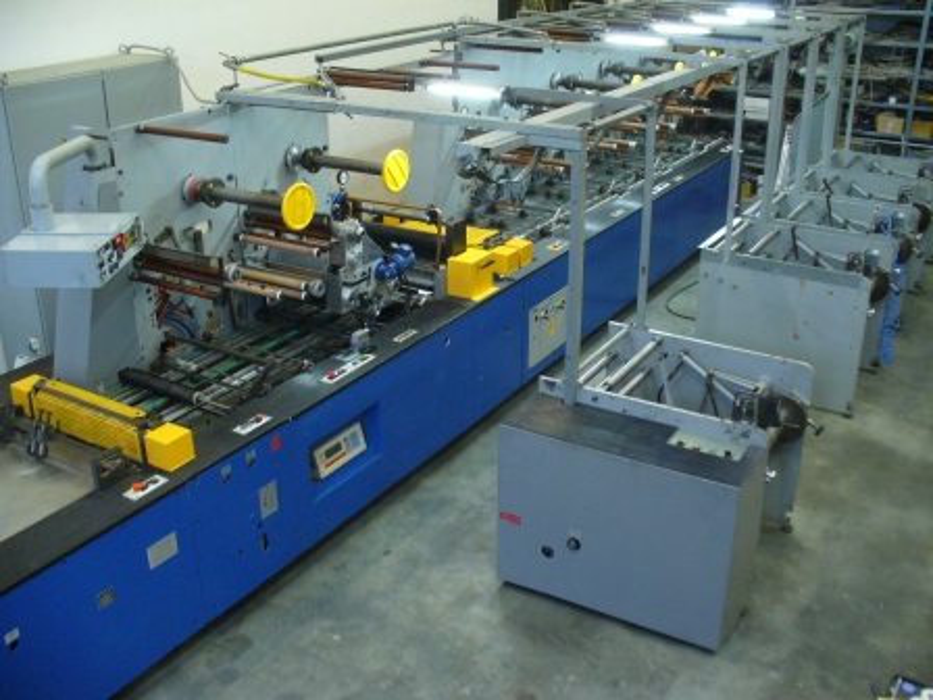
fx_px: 997
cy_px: 350
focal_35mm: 37
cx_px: 466
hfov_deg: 50.1
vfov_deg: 38.7
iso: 200
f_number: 2.8
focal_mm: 6.1
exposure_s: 1/6
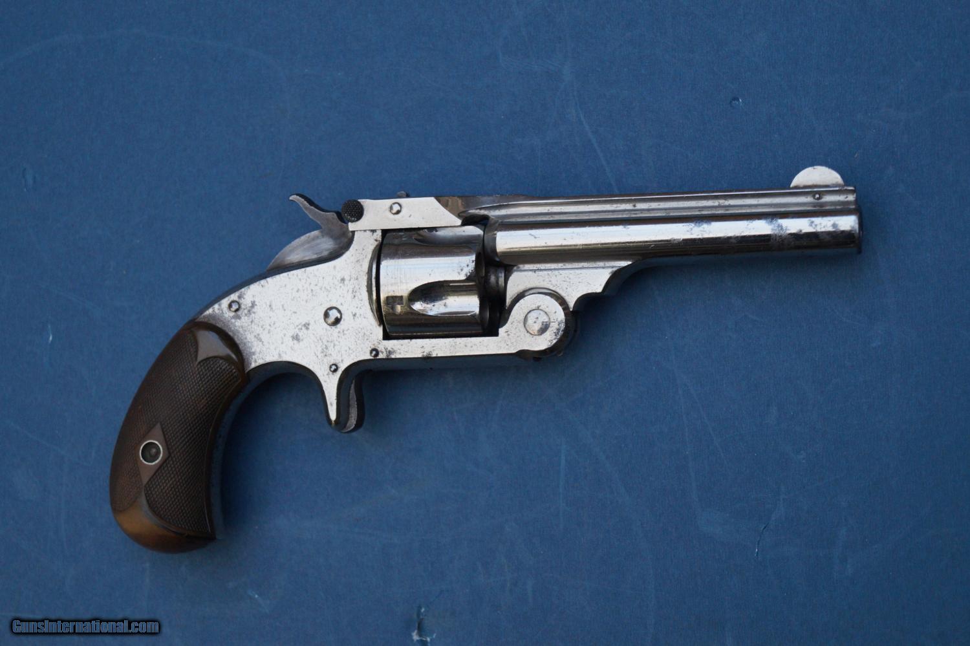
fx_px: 2222
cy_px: 323
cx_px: 485
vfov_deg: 16.5
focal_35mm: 82
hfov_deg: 24.6
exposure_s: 1/160
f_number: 5.6
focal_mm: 55
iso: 640
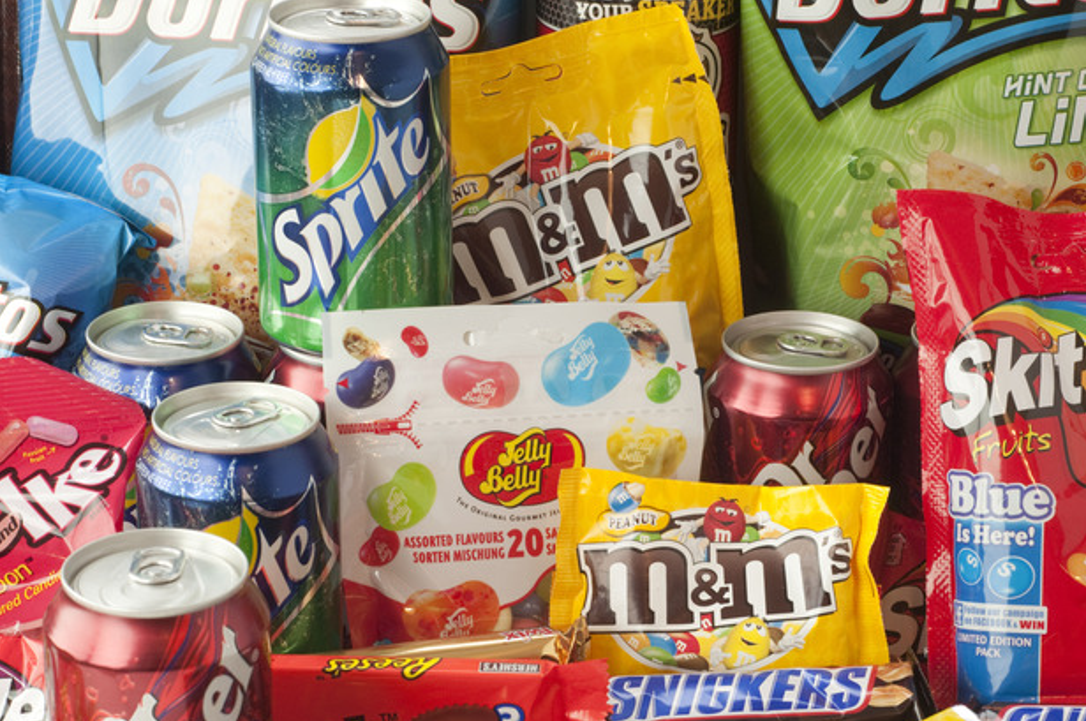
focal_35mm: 95
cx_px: 617
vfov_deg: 14.3
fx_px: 2862
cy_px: 437
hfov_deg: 21.5
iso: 200
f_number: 10
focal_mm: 50
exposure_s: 1/13
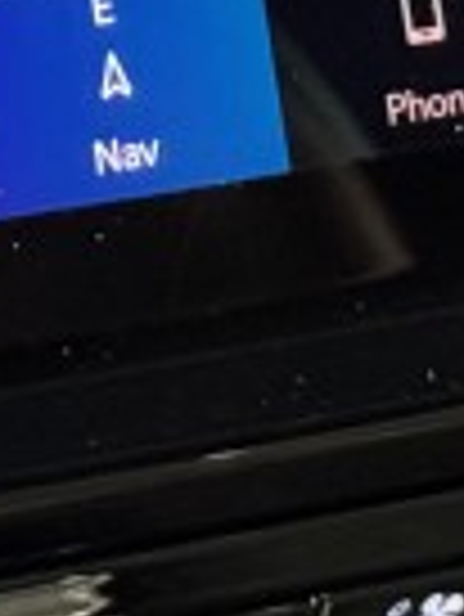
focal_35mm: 358
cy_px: -243
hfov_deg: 4.1
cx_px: -279
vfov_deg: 5.5
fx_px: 6388
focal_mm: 6.76
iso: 640
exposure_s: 1/24
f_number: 1.78
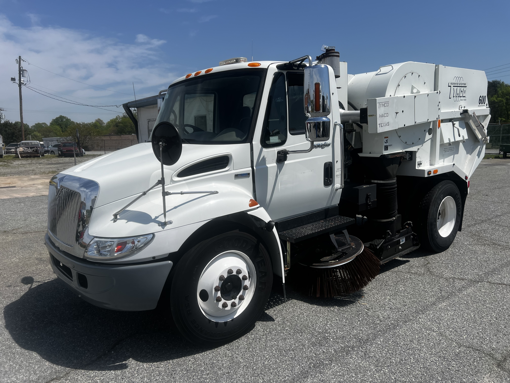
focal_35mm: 26
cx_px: 255
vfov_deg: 53.1
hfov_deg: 67.3
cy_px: 192
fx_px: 383
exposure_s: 1/8000
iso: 50
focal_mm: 5.7
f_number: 1.5
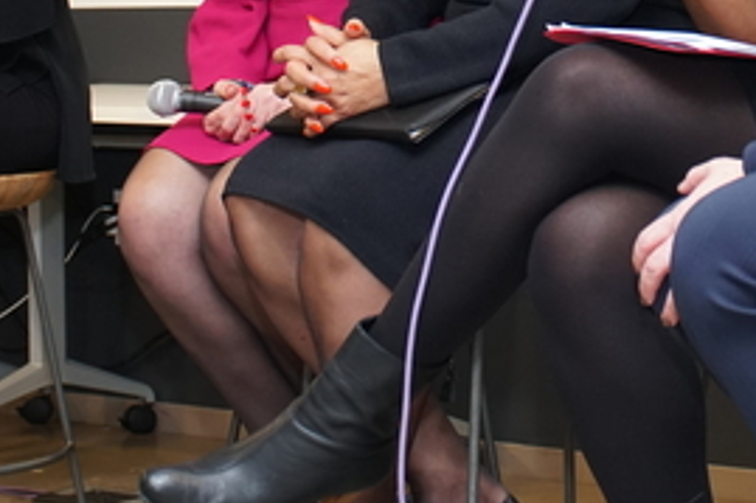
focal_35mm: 122
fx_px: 2560
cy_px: -163
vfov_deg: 10.9
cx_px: 540
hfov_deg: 16.7
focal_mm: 28
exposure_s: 1/160
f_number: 4
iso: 800
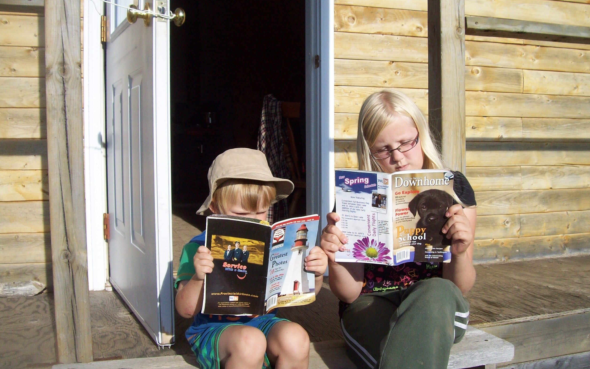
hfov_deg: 50.4
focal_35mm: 39
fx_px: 627
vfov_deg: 32.8
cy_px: 188
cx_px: 297
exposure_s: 1/604
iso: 80
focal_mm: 6
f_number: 4.8
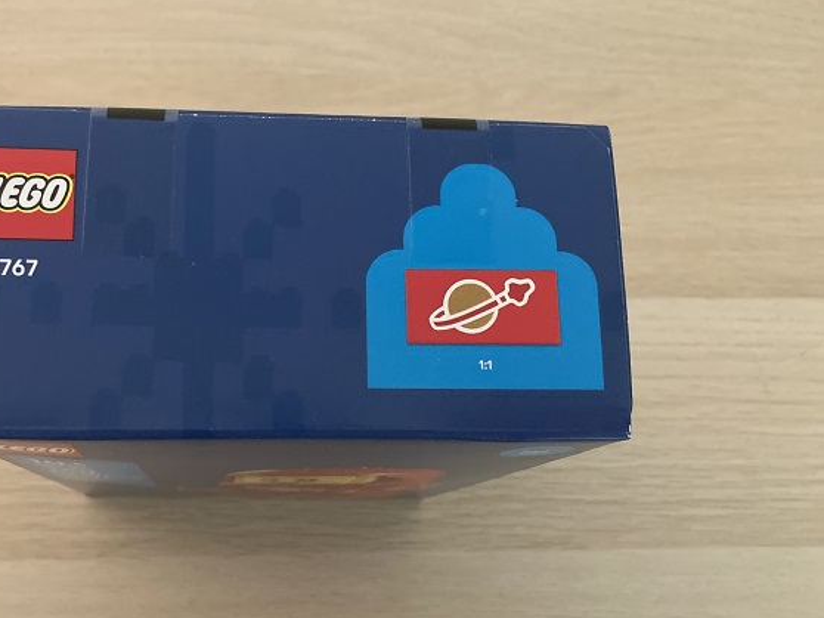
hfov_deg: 50.7
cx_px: 296
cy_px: 381
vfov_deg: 39.4
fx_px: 857
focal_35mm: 36
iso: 500
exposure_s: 1/30
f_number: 1.8
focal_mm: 3.99
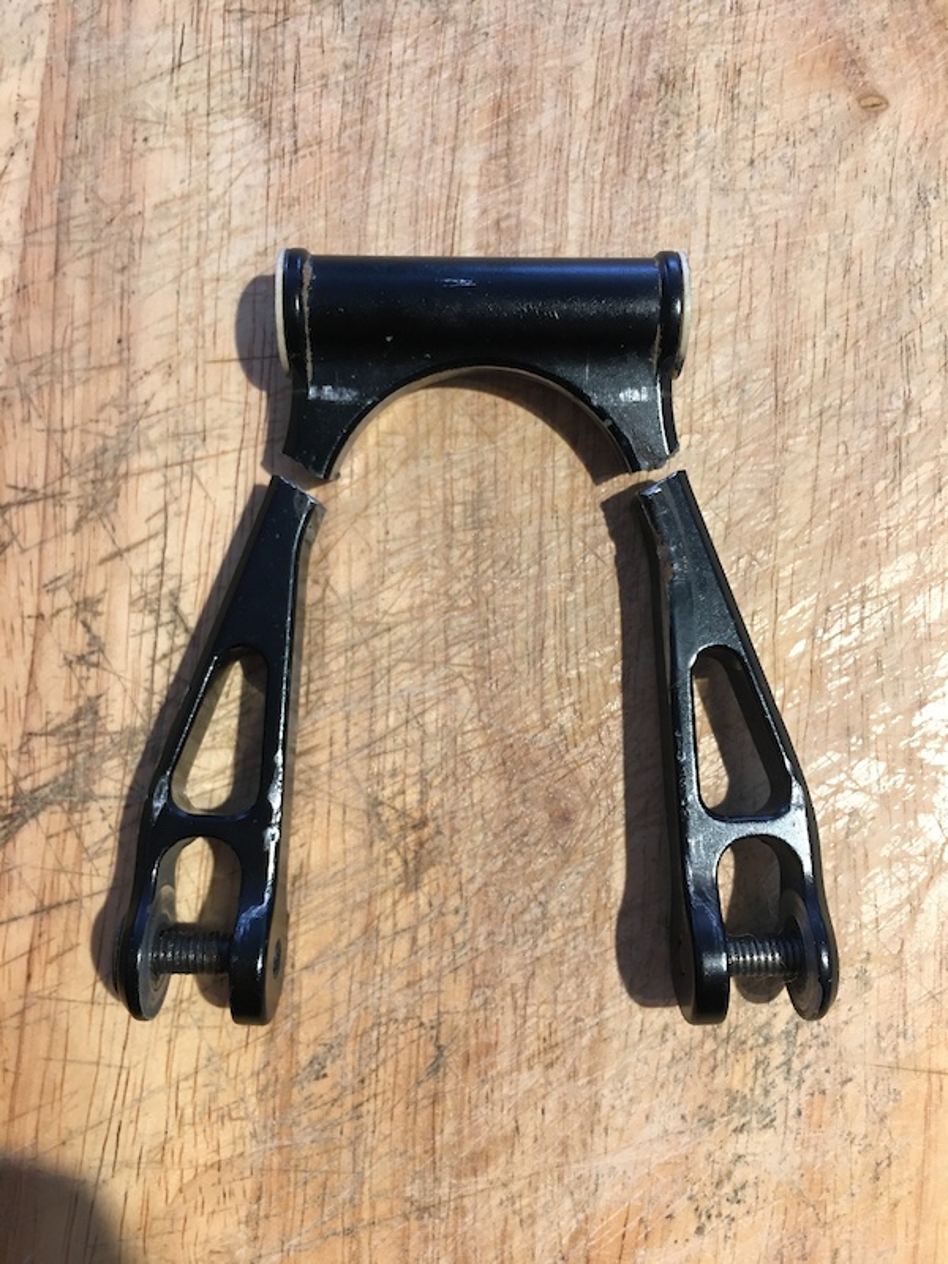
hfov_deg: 48.2
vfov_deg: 61.7
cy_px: 632
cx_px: 474
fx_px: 1059
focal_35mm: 29
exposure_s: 1/30
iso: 100
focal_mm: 4.15
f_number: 2.2
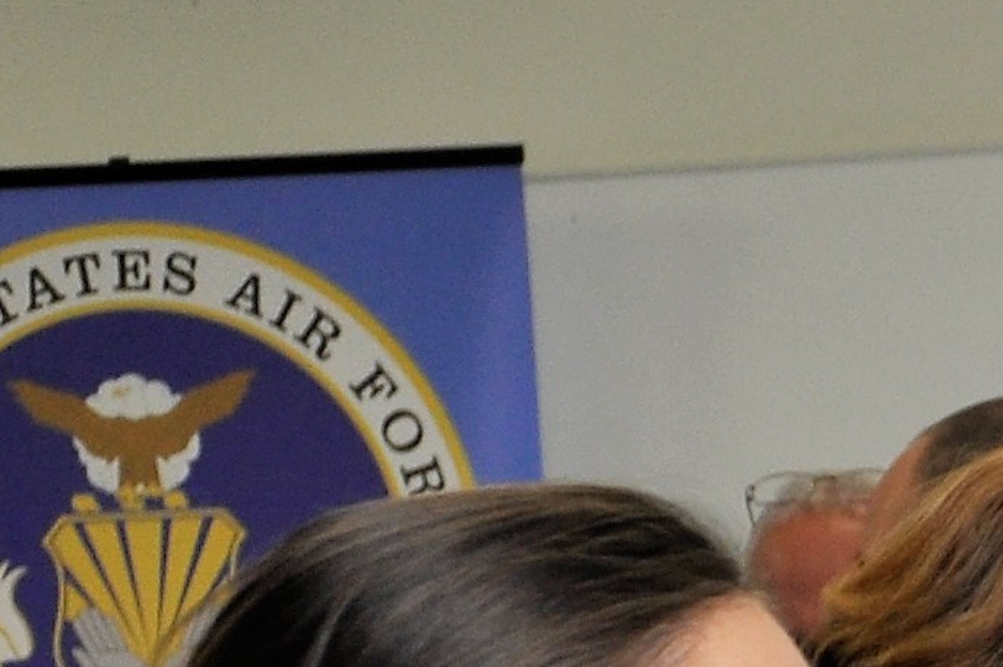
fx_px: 8350
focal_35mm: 300
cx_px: 1987
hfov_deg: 6.7
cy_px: 1703
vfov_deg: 4.5
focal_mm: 32
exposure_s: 1/60
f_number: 4.5
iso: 320
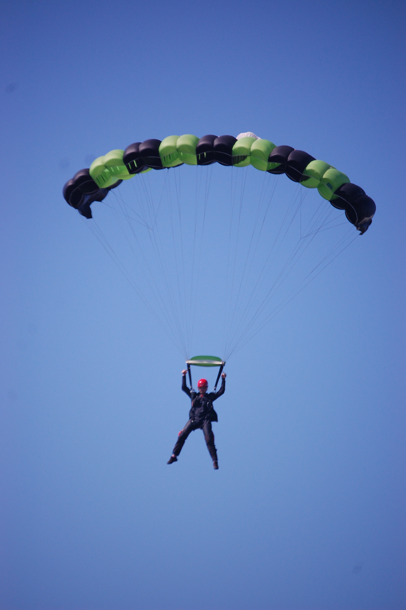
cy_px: 305
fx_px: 3940
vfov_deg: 8.9
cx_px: 203
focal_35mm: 232
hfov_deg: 5.9
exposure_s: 1/800
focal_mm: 155
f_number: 5.3
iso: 400
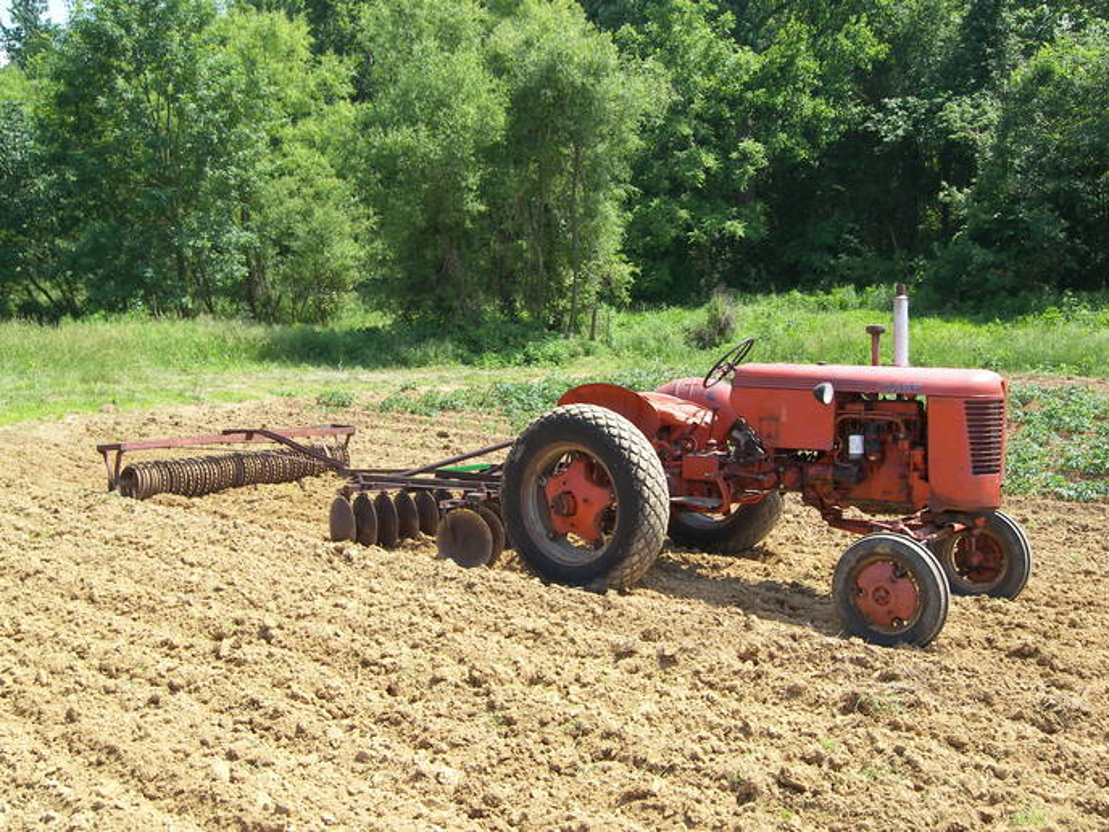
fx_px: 1089
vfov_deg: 41.8
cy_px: 416
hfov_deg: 54.0
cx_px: 554
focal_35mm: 34
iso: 50
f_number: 3.2
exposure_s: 1/400
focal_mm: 7.1
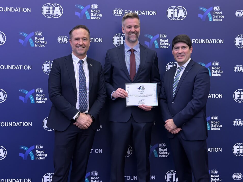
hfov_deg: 36.8
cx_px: 130
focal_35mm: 52
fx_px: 365
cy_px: 90
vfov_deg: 28.0
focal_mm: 6.86
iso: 640
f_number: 1.78
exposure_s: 1/33
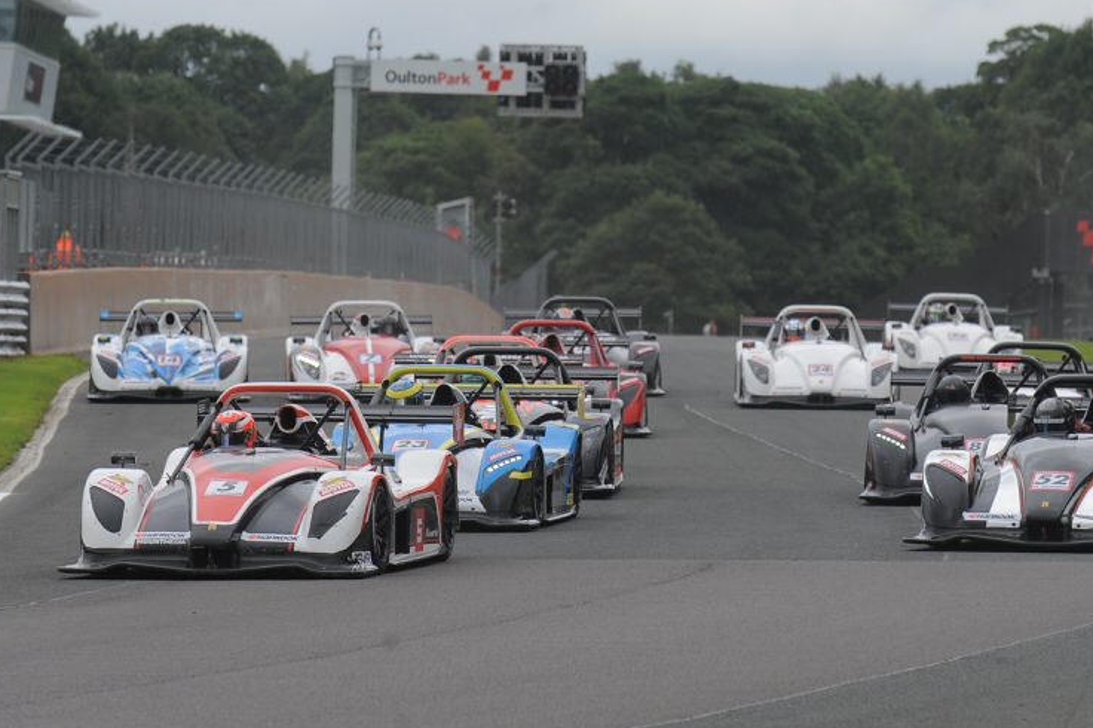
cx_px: 610
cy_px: 267
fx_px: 9893
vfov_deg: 4.2
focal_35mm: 326
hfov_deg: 6.3
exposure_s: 1/1250
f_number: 6.3
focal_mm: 200
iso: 400
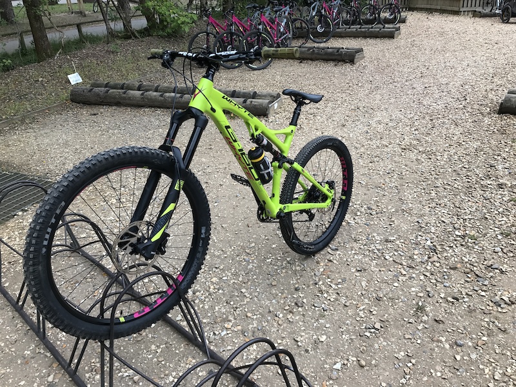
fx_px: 417
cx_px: 258
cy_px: 194
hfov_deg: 63.4
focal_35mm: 28
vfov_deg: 49.7
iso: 20
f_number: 1.8
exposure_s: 1/133
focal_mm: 3.99
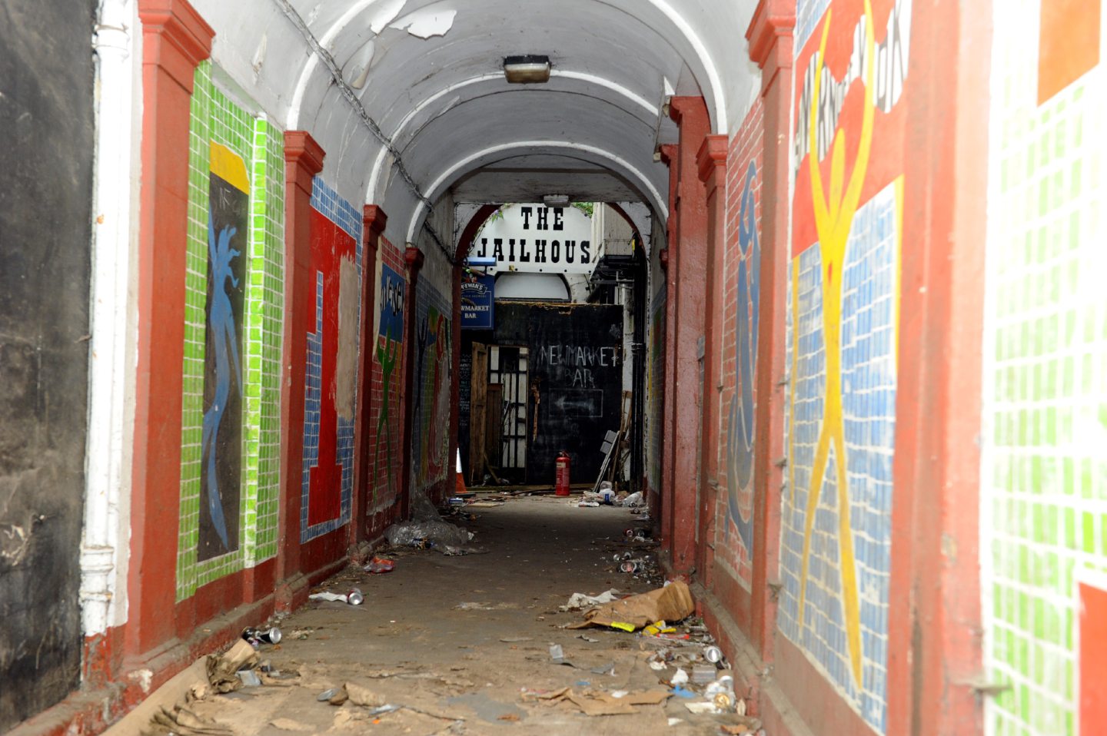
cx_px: 554
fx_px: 1475
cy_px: 368
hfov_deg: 41.1
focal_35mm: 48
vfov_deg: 28.0
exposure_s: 1/160
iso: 1600
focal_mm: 48
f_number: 5.6
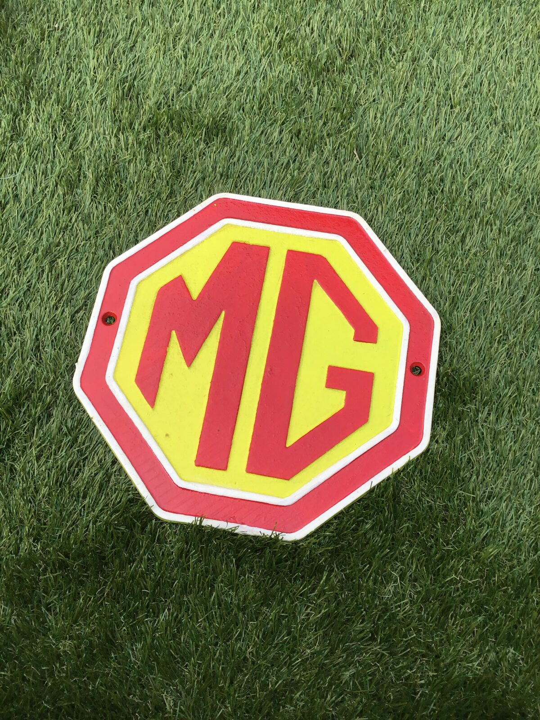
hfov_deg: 45.4
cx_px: 270
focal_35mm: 31
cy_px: 360
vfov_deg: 58.4
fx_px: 645
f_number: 2.4
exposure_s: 1/405
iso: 25
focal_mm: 3.3
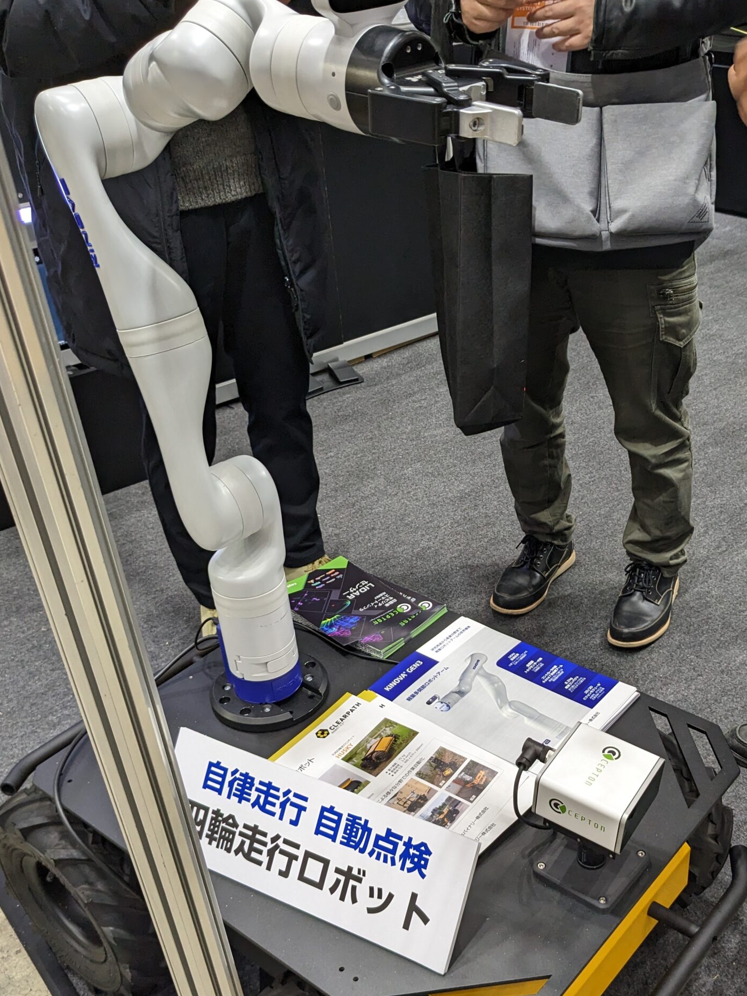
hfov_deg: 38.3
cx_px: 480
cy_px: 582
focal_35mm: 37
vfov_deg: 49.9
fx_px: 1065
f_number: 1.73
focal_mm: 4.38
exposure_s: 1/99.9
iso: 110
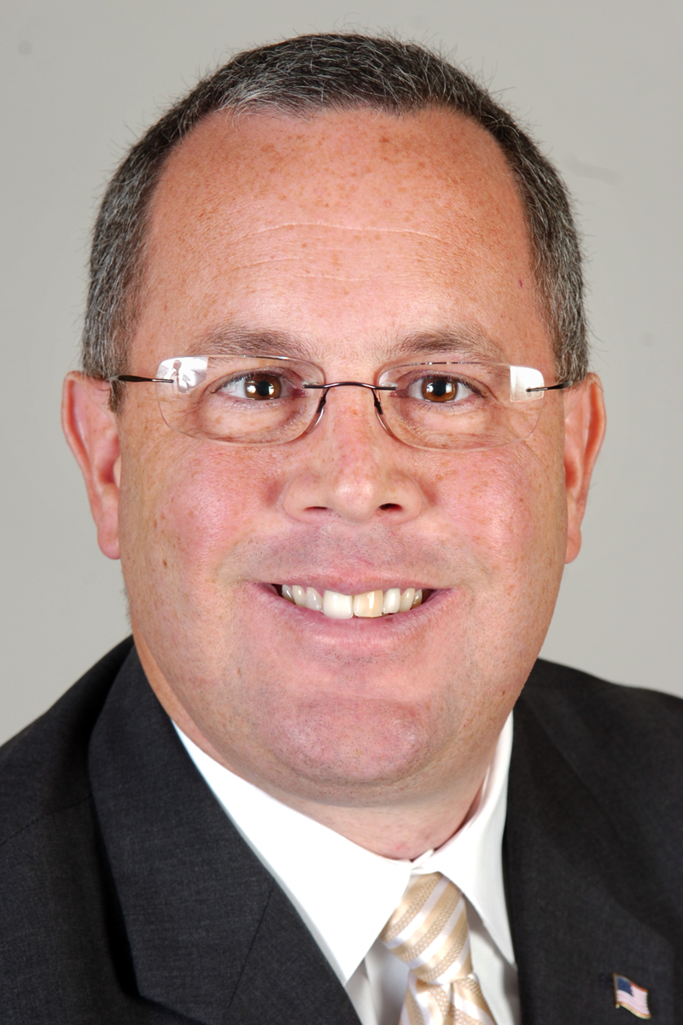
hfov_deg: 16.6
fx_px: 2348
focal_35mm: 82
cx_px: 342
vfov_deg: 24.6
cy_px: 512
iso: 200
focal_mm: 55
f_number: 9
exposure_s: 1/250
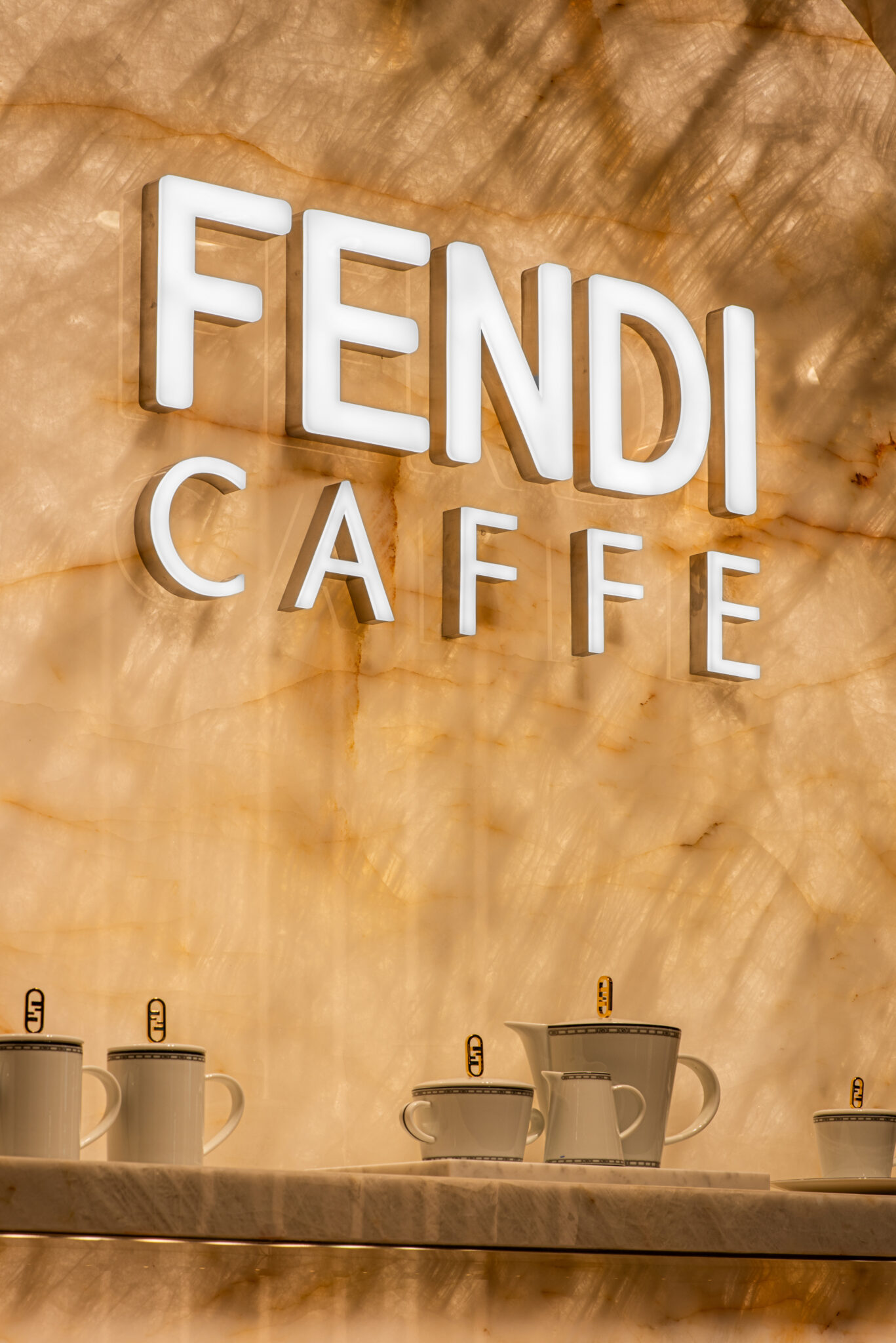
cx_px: 448
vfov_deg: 19.4
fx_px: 3916
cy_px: 672
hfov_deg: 13.1
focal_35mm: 105
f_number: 13
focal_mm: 105
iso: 100
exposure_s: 1/20
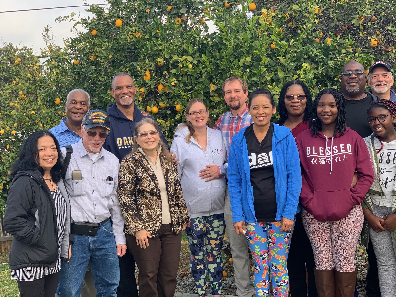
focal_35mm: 52
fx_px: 595
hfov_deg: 36.8
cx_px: 198
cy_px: 148
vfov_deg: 28.0
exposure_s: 1/126
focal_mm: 6
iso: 16
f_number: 2.4
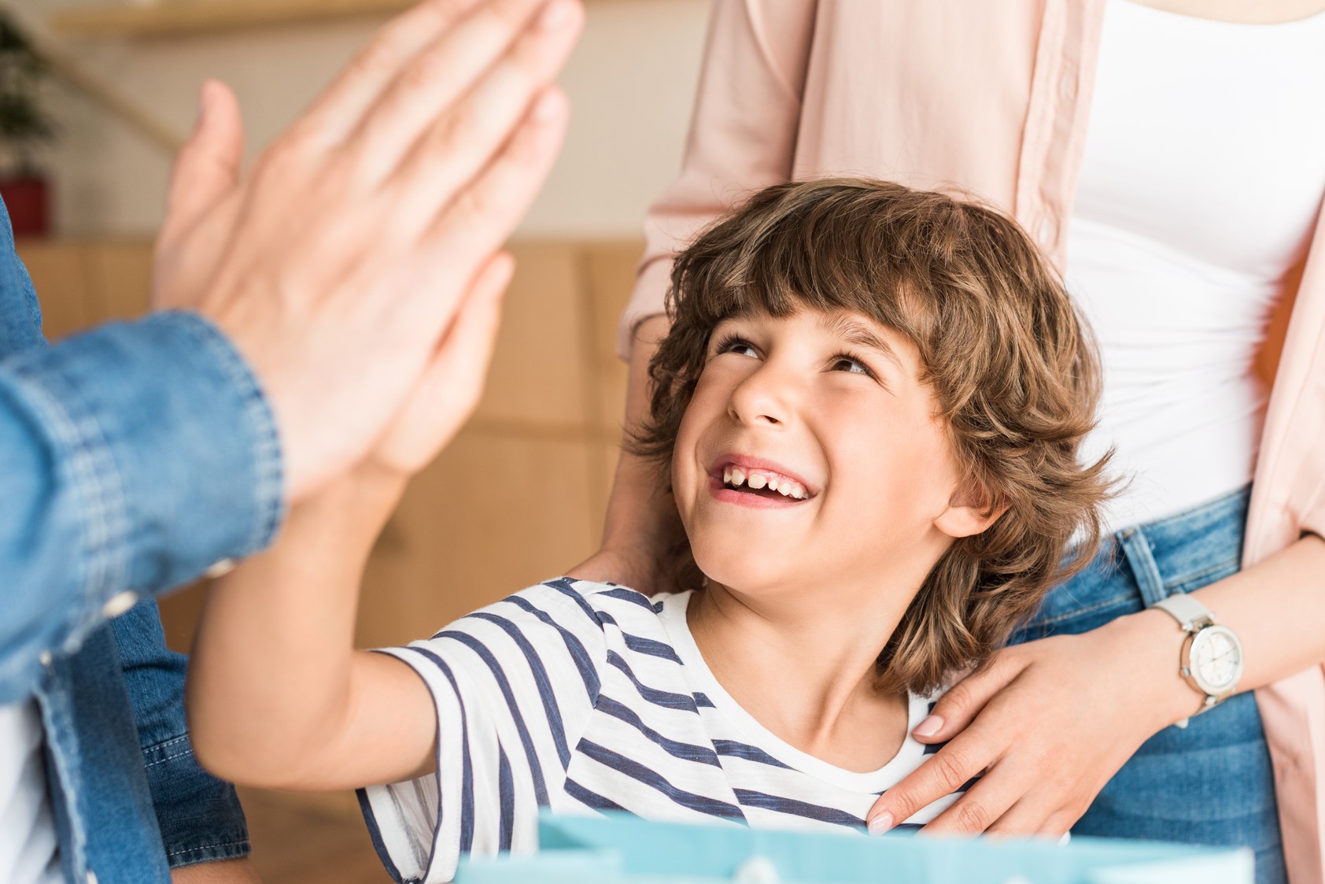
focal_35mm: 50
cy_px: 442
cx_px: 662
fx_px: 1840
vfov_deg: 27.0
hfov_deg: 39.6
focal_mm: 50
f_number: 3.2
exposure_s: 1/200
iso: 200
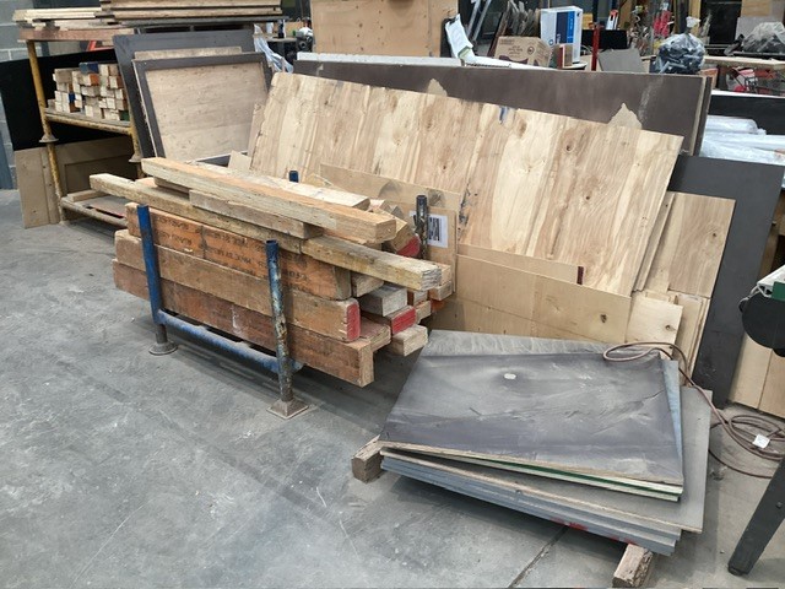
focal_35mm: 31
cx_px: 392
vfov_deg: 45.4
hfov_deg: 58.4
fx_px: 703
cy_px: 294
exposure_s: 1/60
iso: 200
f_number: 2.4
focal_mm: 3.3
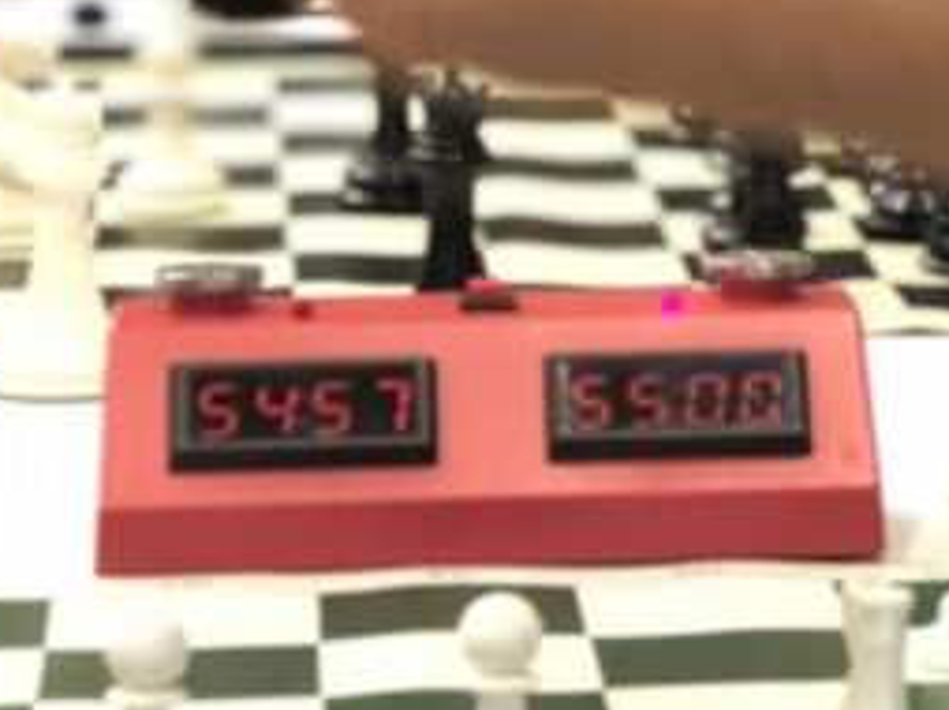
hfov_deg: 8.4
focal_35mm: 230
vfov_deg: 6.4
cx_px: 1438
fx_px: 6300
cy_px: -19
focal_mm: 6.6
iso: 400
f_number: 2.8
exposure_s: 1/30
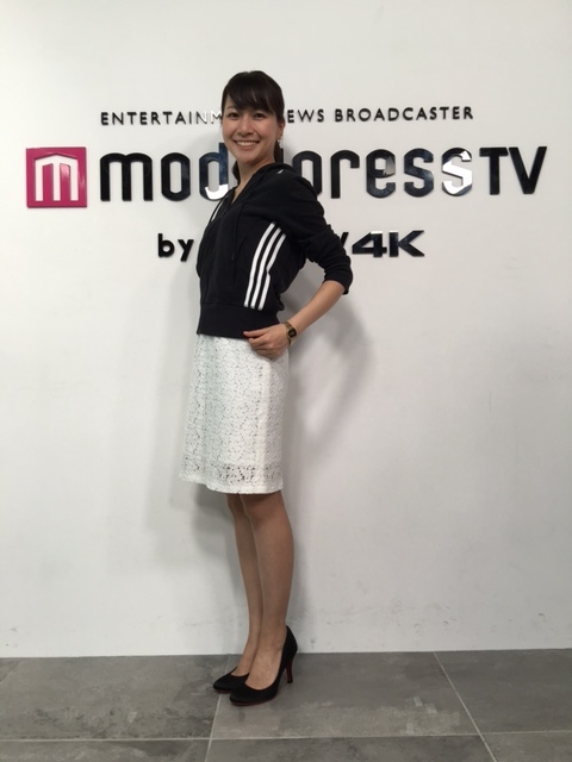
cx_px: 286
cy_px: 381
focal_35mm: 29
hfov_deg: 48.2
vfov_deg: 61.7
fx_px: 639
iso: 40
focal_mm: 4.15
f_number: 2.2
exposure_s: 1/120
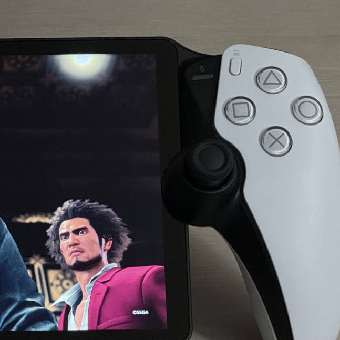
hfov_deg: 8.5
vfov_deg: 8.6
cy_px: 323
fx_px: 2245
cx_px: -88
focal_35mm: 202
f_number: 2.8
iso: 400
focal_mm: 9
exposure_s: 1/60
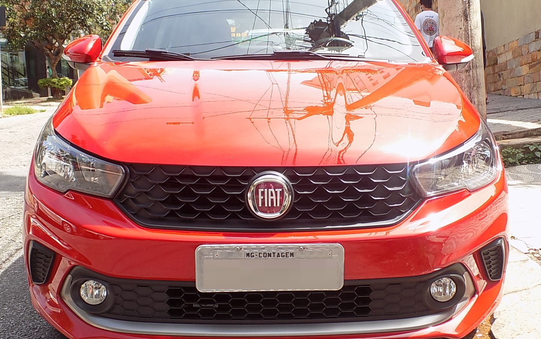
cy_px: 176
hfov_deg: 44.4
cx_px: 274
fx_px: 664
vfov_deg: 28.6
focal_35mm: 45
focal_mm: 6.6
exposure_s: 1/160
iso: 80
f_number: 3.5
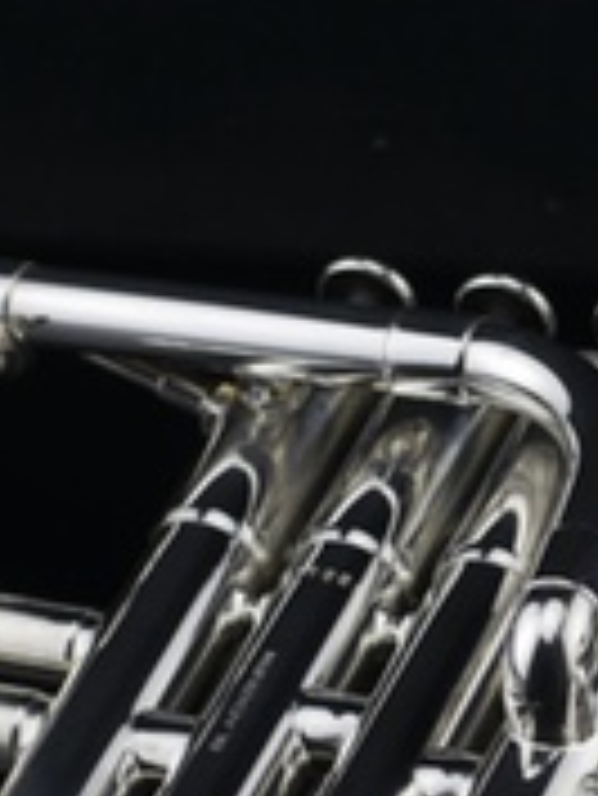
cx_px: 782
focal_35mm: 244
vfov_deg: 8.1
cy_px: 607
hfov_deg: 6.1
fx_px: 5613
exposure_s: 1/160
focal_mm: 50
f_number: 5.6
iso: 100
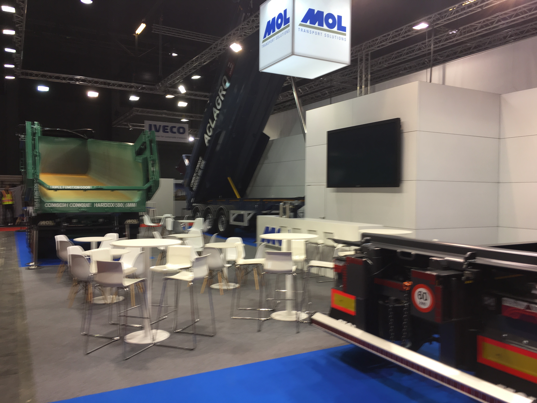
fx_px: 450
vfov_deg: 48.2
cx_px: 268
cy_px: 202
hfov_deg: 61.7
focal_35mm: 29
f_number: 2.2
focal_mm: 4.15
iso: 32
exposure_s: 1/50
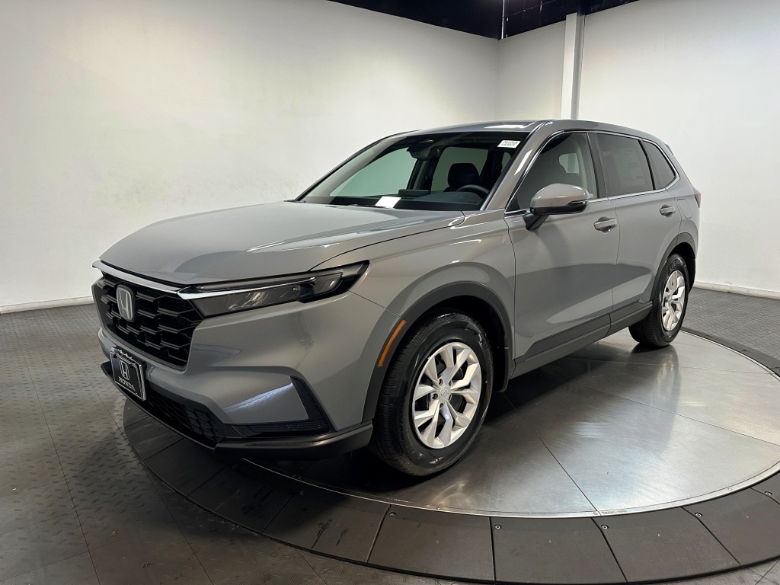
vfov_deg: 56.8
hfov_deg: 71.6
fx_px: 541
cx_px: 390
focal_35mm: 24
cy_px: 292
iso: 250
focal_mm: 6.86
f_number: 1.78
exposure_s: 1/60
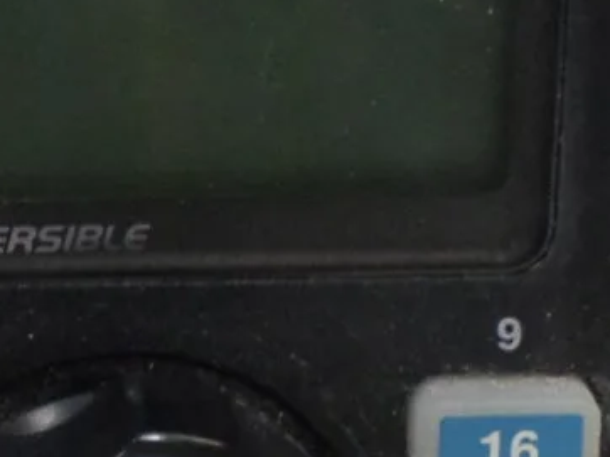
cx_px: -121
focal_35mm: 177
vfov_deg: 8.4
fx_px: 3117
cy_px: 194
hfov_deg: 11.0
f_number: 2.5
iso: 100
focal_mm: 4.5
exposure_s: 1/30
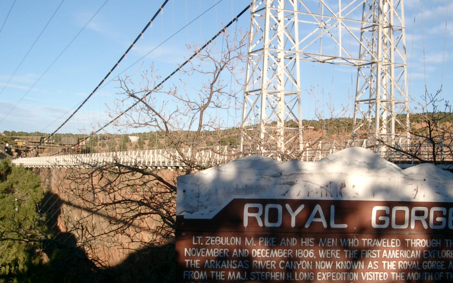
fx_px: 679
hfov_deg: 36.7
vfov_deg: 23.5
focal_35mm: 55
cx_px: 278
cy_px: 179
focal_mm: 7.6
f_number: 5
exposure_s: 1/500
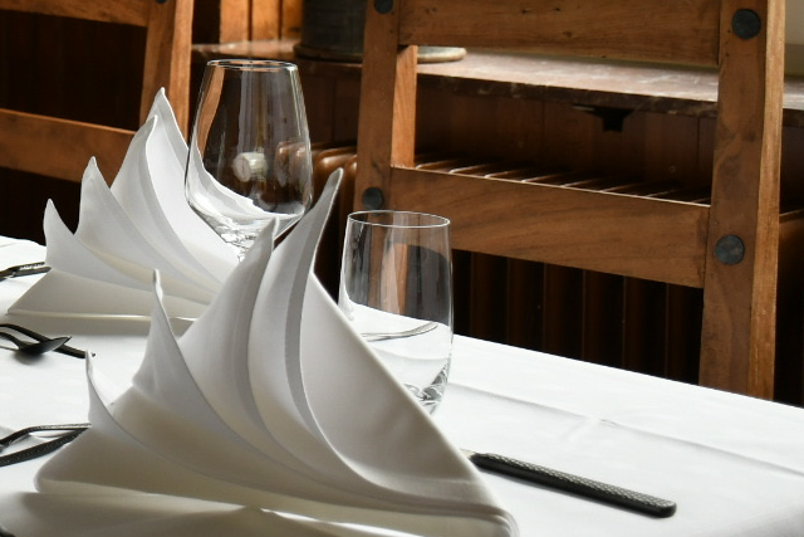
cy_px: -47
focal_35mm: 86
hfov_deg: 21.9
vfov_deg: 15.5
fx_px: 1921
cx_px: -165
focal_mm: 23
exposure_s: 1/80
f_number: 4
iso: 400
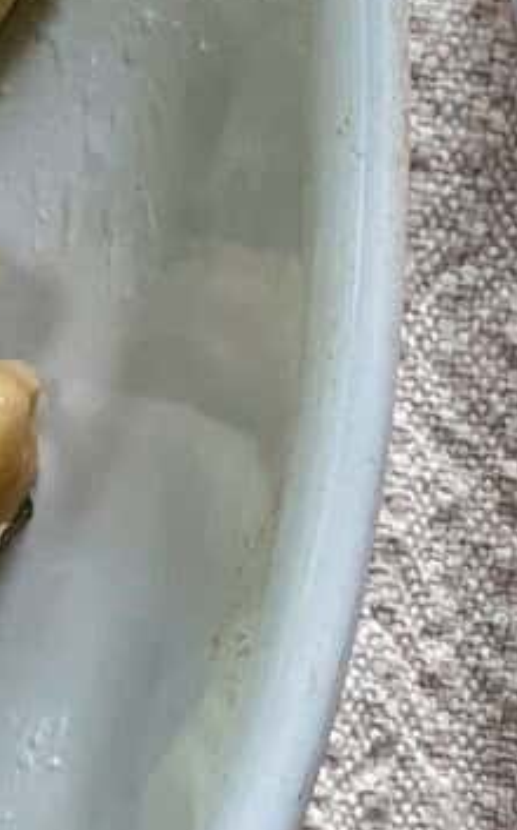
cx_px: -679
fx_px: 8900
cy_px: -167
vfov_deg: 5.3
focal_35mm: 394
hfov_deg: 3.3
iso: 64
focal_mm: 7.5
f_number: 2.2
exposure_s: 1/121
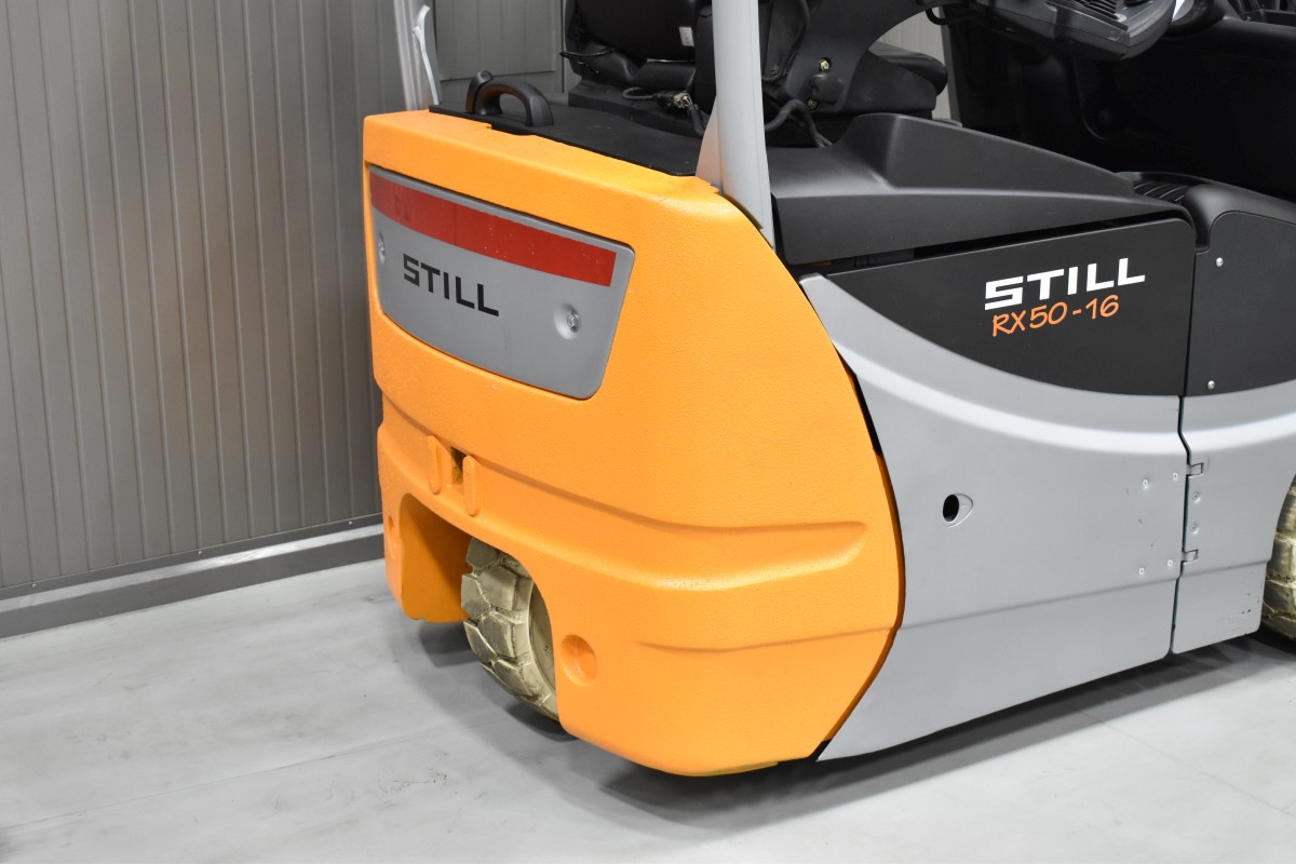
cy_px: 432
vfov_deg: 23.8
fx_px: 2052
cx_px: 648
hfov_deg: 35.1
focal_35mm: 57
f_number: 5
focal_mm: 38
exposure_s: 1/30
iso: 1600
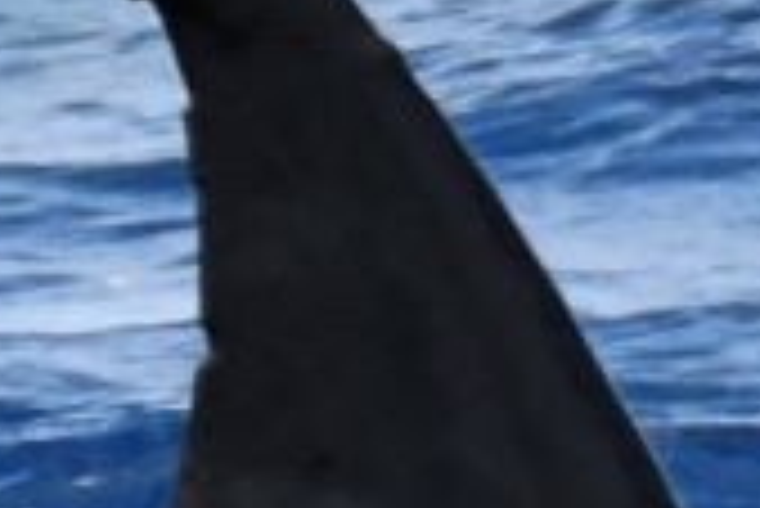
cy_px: 384
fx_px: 60048
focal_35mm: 2842
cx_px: -863
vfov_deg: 0.5
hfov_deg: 0.7
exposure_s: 1/1600
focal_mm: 400
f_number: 7.1
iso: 400
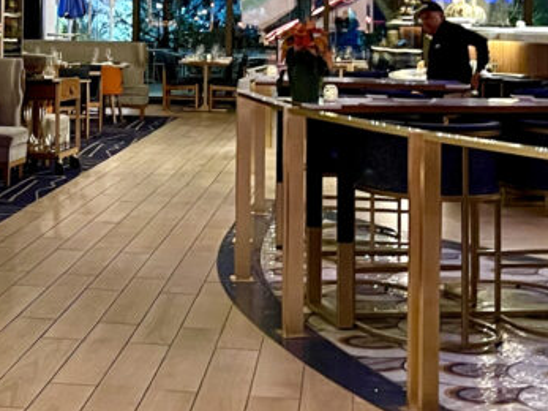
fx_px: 1424
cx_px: 69
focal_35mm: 90
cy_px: -14
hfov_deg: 21.4
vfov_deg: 16.0
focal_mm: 5.1
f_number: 1.6
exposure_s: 1/30
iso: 640
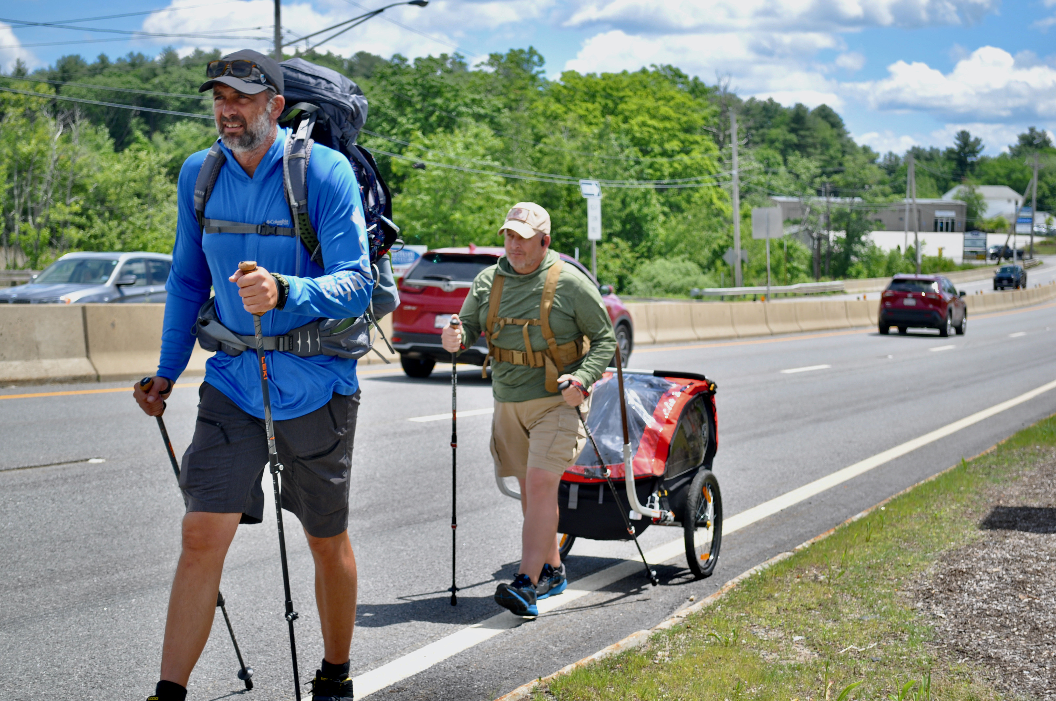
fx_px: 1758
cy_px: 350
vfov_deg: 22.6
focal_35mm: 60
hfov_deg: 33.4
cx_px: 528
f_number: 8
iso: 200
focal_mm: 40
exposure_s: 1/500
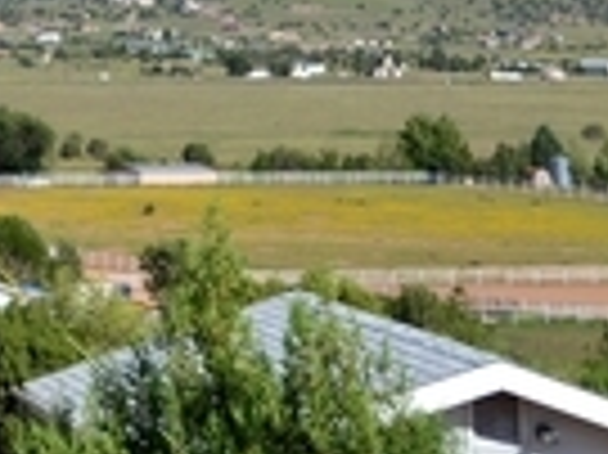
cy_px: -425
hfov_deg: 8.1
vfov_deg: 6.1
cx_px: -252
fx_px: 4194
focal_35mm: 239
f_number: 10
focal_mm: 38
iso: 400
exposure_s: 1/250
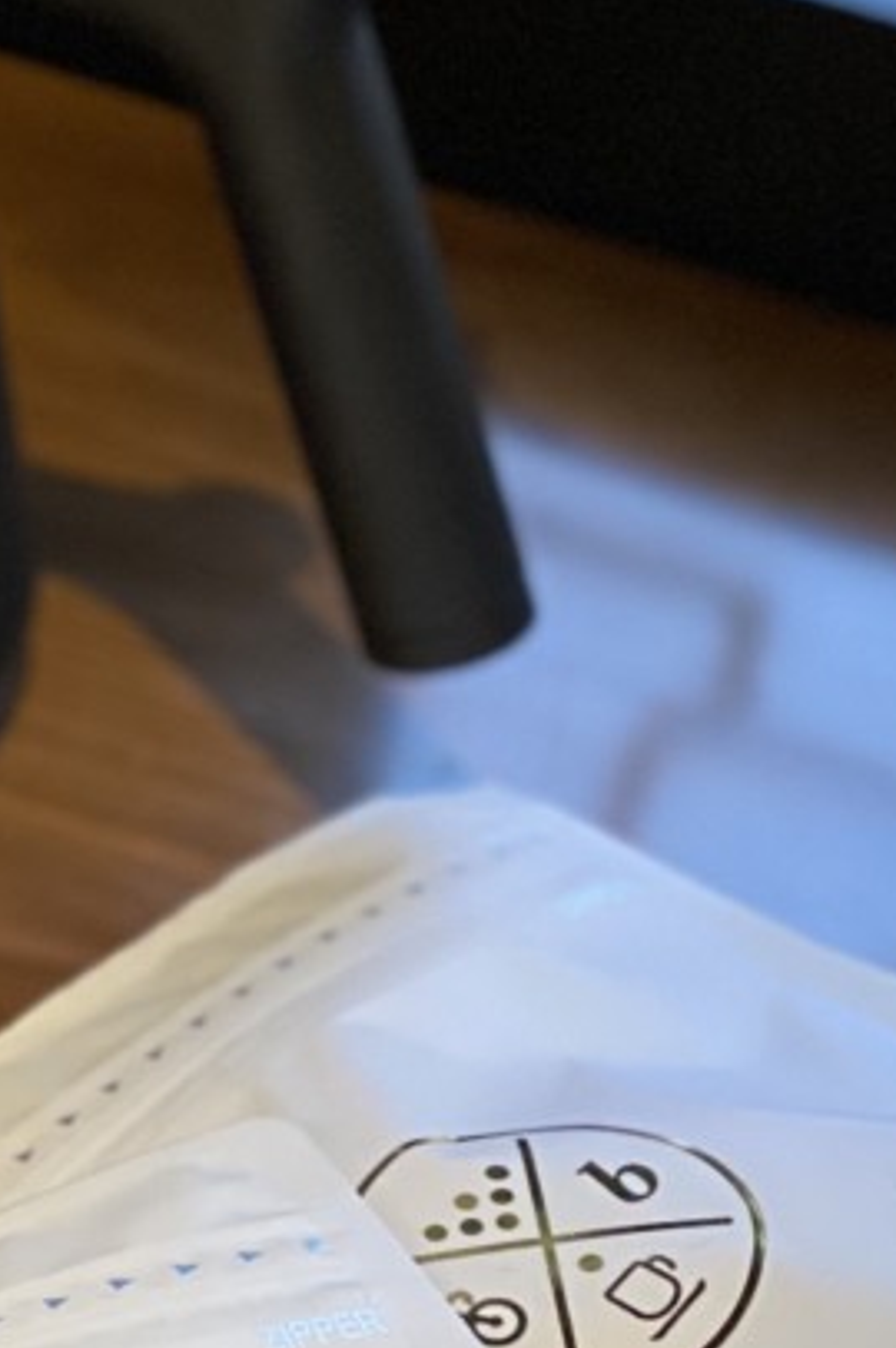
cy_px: 369
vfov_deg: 12.8
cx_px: -939
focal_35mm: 160
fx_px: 5983
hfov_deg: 8.1
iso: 200
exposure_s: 1/33
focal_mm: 6
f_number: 2
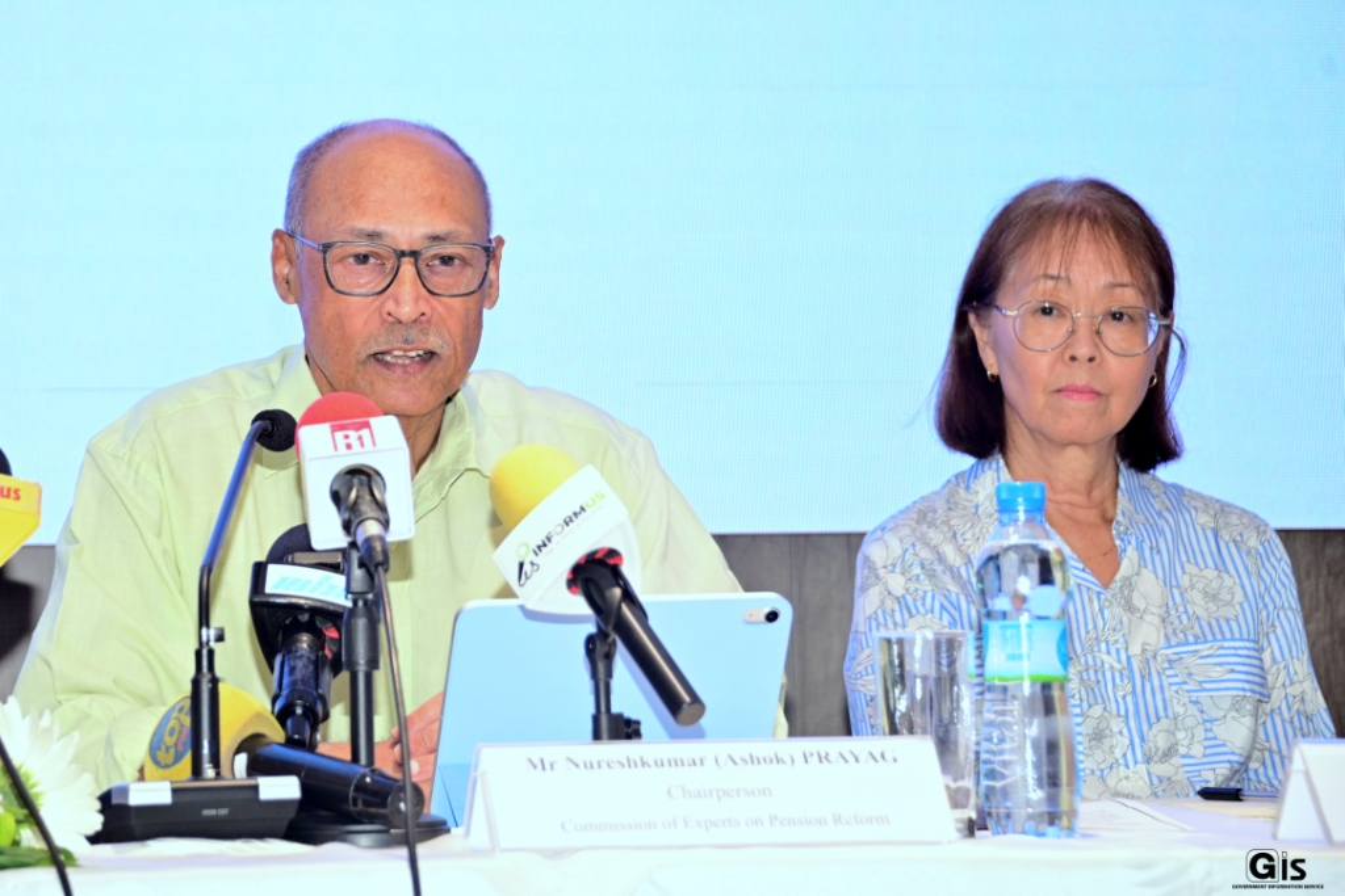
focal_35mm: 92
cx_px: 672
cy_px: 448
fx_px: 3437
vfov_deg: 14.9
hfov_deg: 22.1
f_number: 5.6
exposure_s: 1/200
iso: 1250
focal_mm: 92
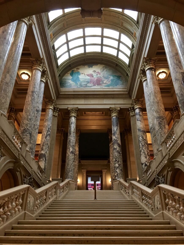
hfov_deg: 48.2
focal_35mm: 29
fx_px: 206
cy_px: 122
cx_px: 92
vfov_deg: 61.7
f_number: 2.2
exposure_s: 1/30
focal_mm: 4.15
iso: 125
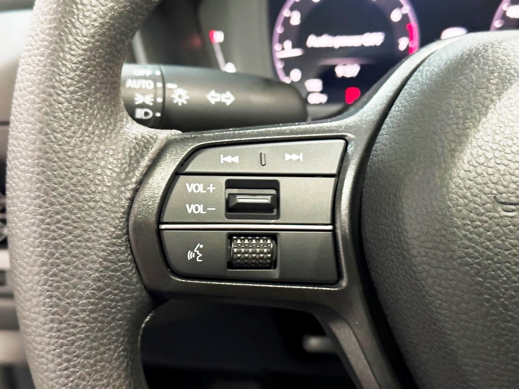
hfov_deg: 39.7
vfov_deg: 30.3
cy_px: 194
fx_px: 720
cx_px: 260
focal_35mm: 48
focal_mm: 6.86
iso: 640
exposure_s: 1/24
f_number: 1.78
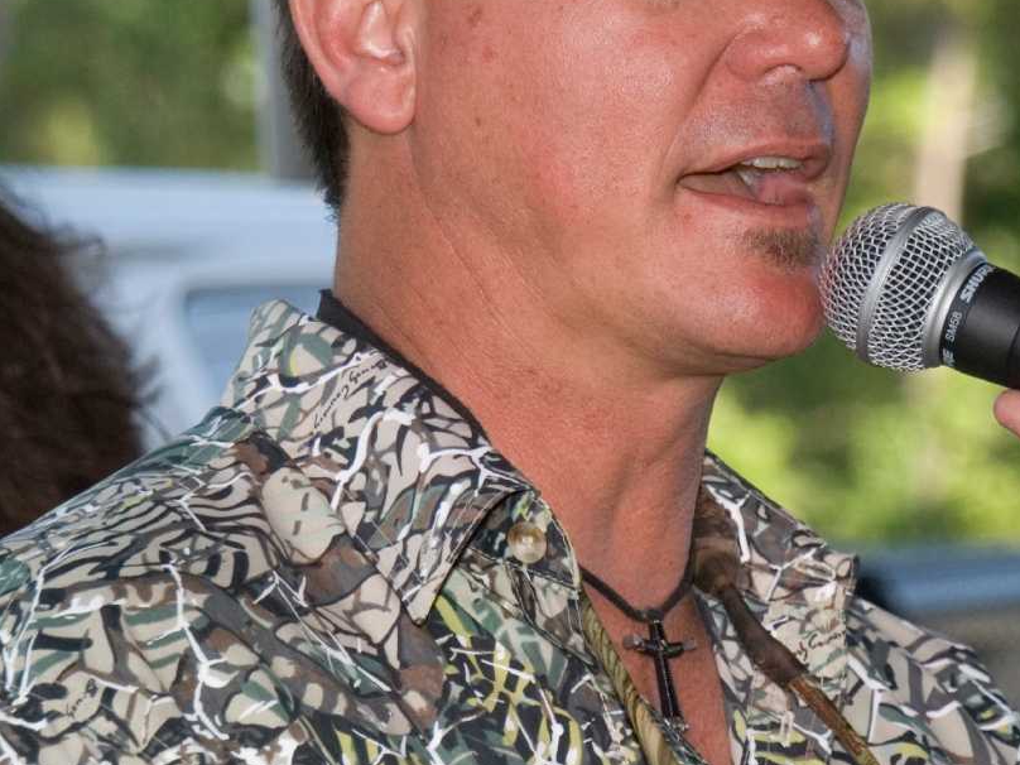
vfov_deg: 3.6
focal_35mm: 410
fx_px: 12081
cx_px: 725
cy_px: 384
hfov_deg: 4.8
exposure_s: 1/180
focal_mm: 112
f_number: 7.1
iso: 400
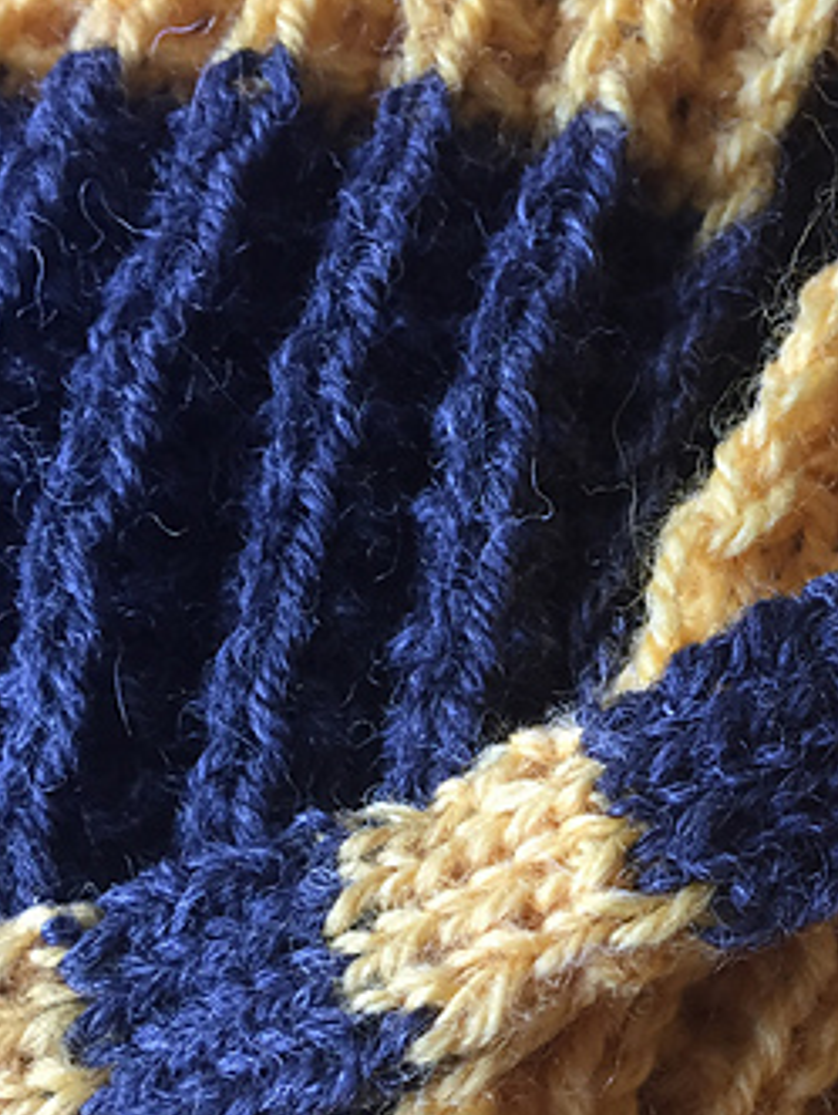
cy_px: 792
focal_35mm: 56
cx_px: 774
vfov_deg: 33.8
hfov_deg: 25.3
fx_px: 1804
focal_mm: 4.15
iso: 160
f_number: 2.2
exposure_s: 1/33
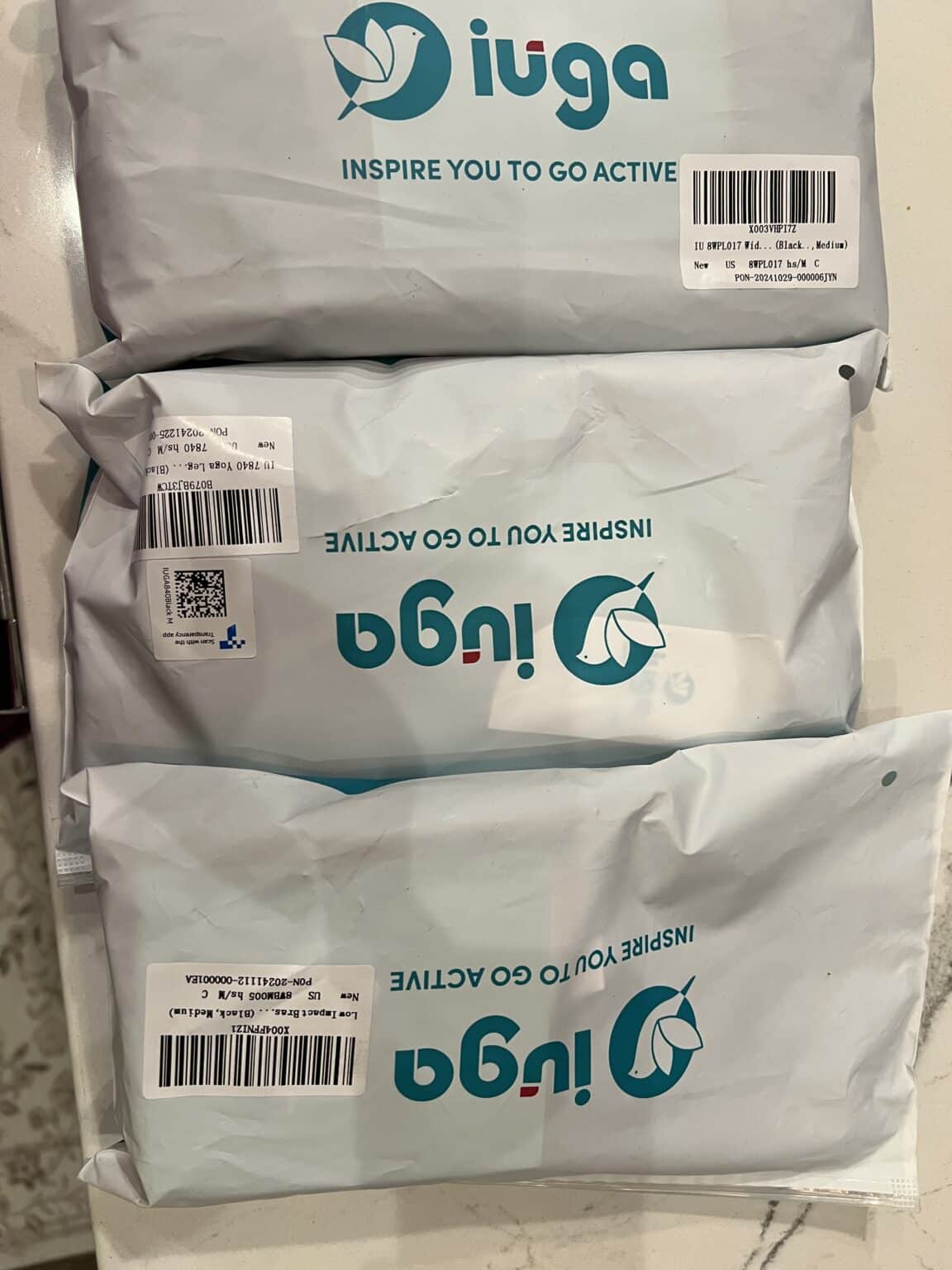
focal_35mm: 26
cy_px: 635
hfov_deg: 53.1
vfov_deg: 67.3
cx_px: 476
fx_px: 953
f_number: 1.5
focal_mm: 5.7
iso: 100
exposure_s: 1/60
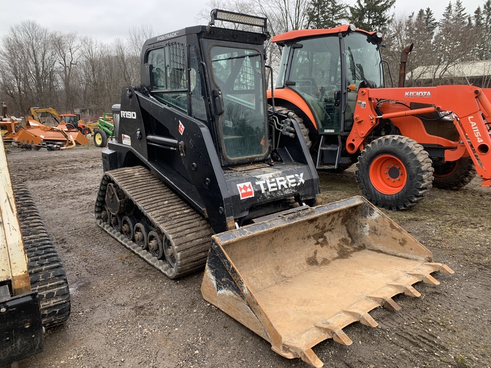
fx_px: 369
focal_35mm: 26
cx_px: 246
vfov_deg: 53.1
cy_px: 184
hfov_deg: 67.3
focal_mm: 4.25
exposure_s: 1/121
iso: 32
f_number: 1.8
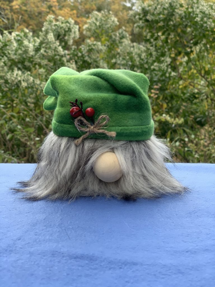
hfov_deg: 28.0
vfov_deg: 36.8
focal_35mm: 52
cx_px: 108
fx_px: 431
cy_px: 144
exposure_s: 1/122
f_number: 2.4
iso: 25
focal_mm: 6
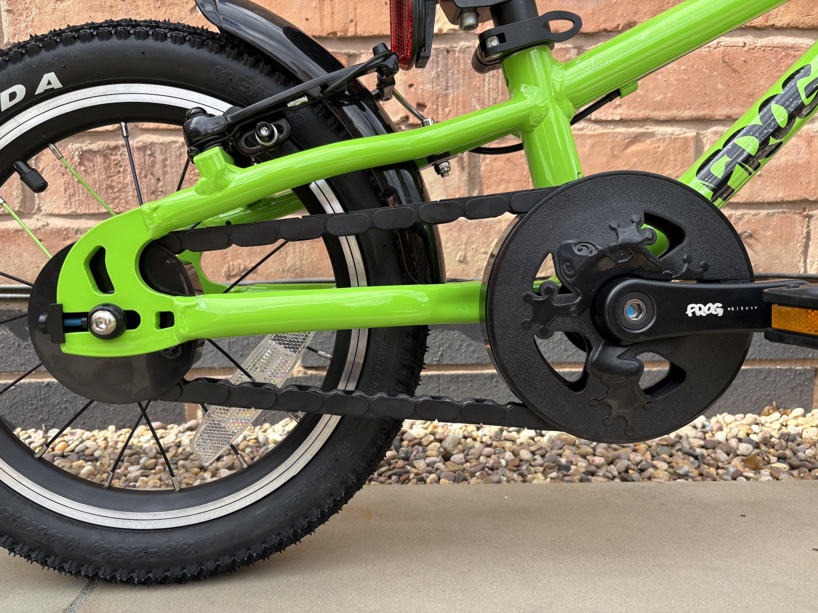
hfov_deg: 67.3
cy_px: 306
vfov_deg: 53.1
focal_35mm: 26
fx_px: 614
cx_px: 409
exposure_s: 1/820
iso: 50
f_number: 1.6
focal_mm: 5.96
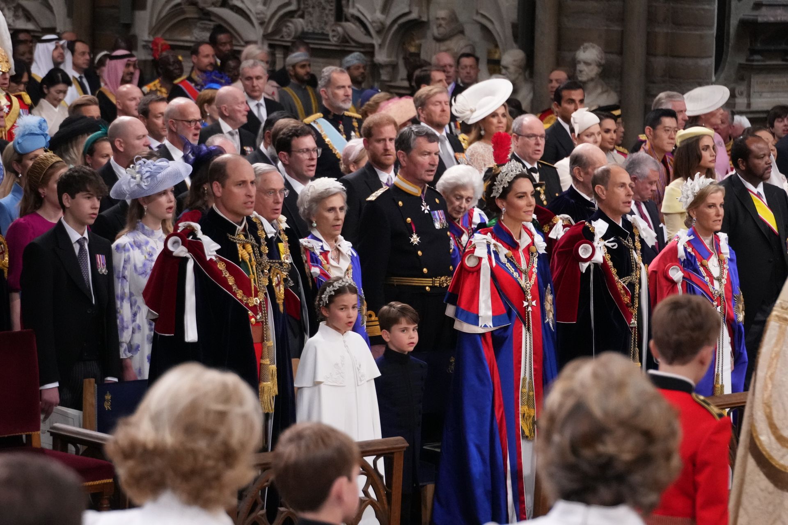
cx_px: 394
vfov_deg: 10.1
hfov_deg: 15.1
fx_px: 2977
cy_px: 262
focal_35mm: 136
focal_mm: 91
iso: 6400
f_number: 4
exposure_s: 1/250
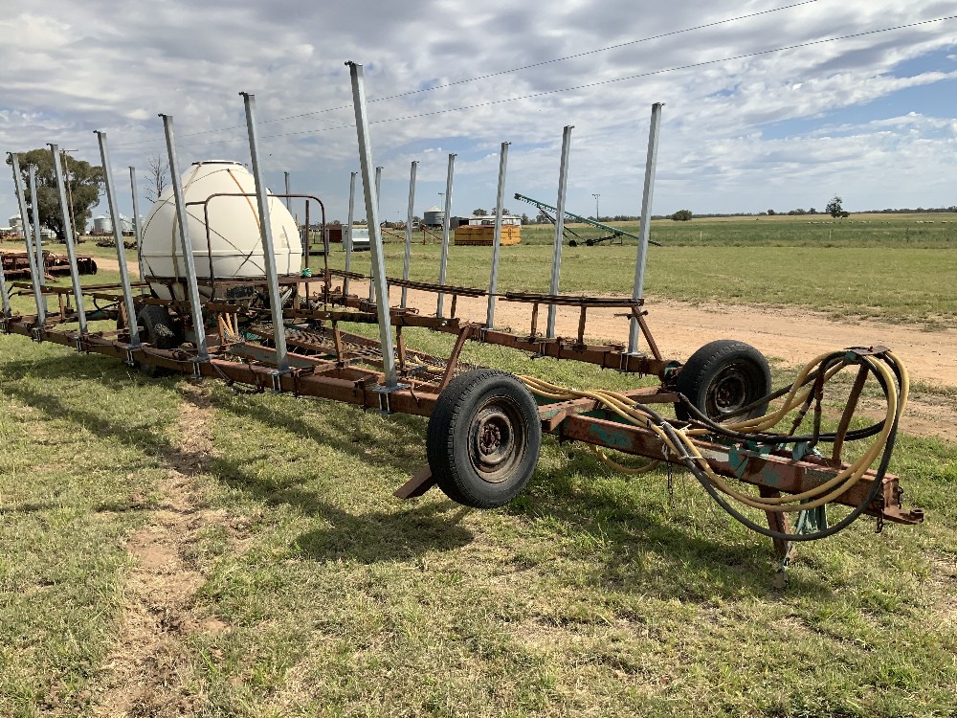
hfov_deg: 61.7
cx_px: 478
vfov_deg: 48.2
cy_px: 359
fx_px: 802
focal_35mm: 29
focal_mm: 3
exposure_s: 1/2667
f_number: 1.8
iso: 20
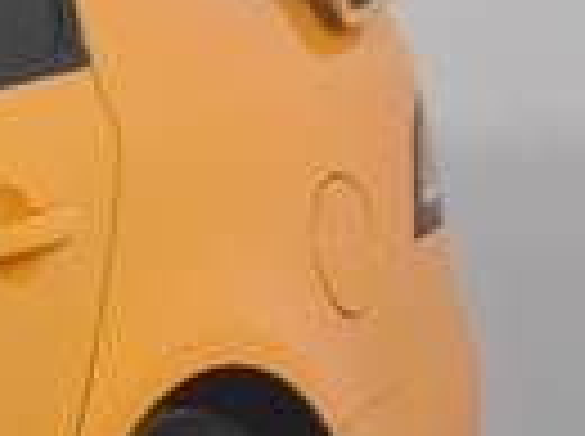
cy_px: 582
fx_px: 7304
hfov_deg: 4.3
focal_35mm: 433
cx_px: -1602
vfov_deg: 3.4
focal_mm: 38
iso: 1600
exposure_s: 1/320
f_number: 9
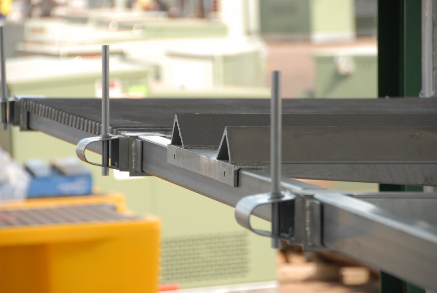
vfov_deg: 6.8
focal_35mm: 202
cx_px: 218
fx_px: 2461
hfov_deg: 10.1
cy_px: 146
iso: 160
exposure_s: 1/100
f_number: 5.6
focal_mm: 135
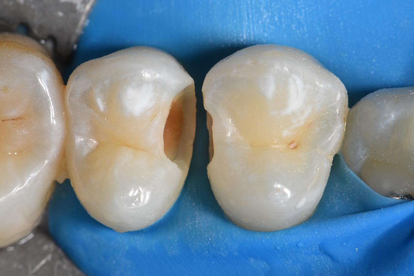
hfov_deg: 13.1
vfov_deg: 8.7
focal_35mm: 157
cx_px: 207
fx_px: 1805
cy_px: 138
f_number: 32
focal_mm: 105
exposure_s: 1/160
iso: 200
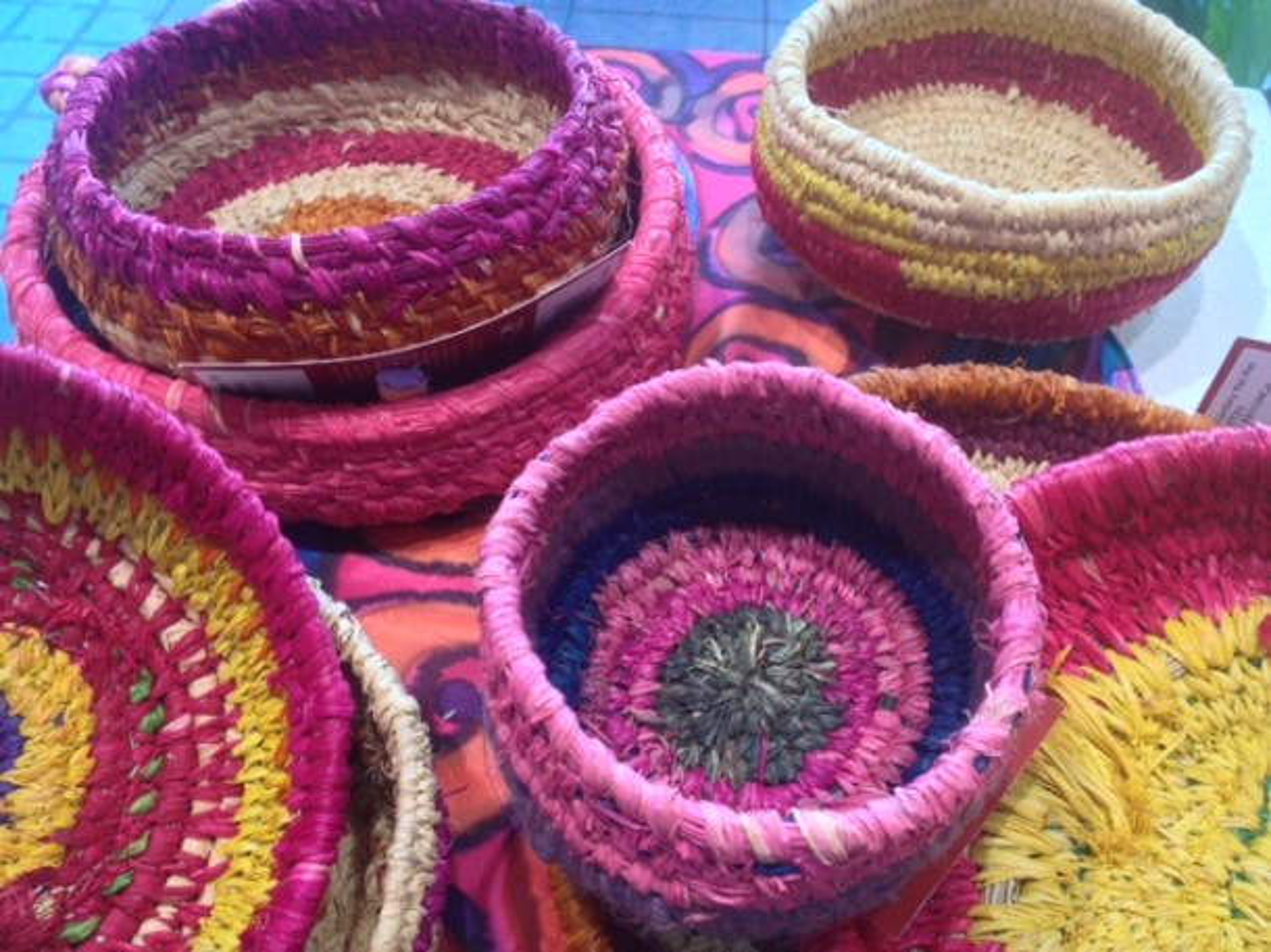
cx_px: 636
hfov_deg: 52.6
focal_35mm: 35
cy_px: 476
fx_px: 1285
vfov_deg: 40.7
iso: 50
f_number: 2.4
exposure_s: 1/24
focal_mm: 4.28
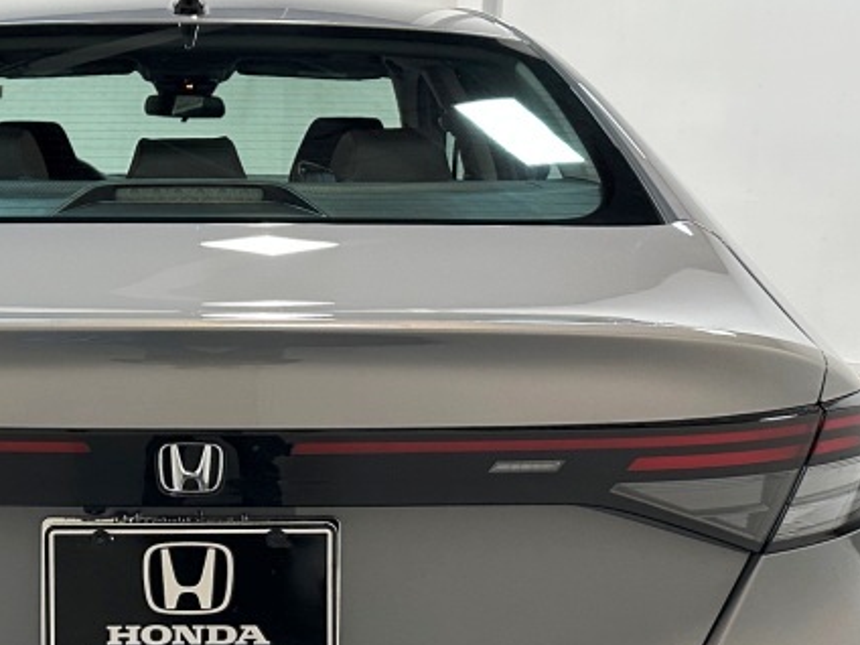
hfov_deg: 32.5
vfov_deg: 24.8
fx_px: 1441
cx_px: 191
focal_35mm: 58
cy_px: 529
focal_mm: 6.86
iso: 320
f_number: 1.78
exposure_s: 1/60
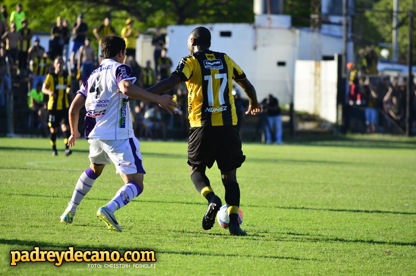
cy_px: 138
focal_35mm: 330
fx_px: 3806
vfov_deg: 4.1
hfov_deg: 6.3
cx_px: 208
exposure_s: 1/640
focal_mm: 220
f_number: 5.3
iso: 320
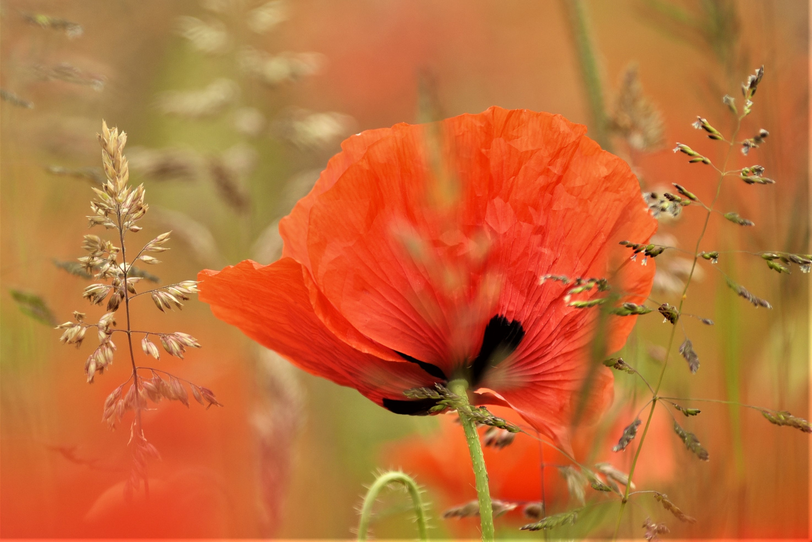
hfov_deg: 6.9
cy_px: 271
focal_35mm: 300
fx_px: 6769
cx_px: 406
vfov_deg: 4.6
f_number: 5.6
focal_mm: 300
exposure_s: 1/500
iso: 200
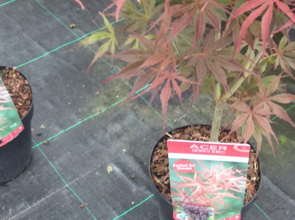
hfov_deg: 24.7
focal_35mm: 79
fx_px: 672
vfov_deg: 18.3
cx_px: 138
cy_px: 25
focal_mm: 3.3
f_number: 2.4
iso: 64
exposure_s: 1/100
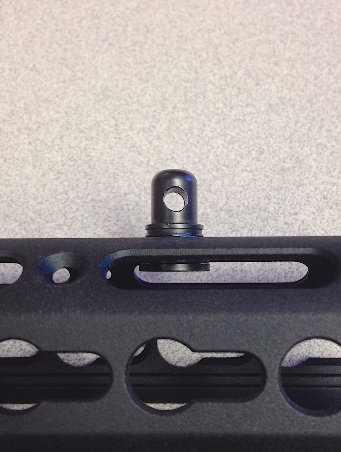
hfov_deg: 43.0
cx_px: 170
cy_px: 226
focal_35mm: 33
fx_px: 432
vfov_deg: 55.3
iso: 50
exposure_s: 1/24
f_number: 2.4
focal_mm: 4.12
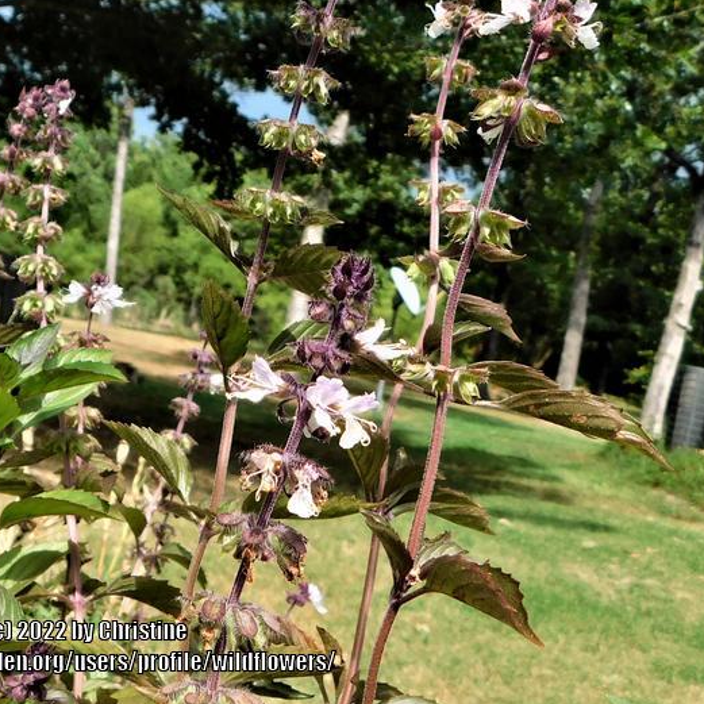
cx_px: 74
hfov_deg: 39.8
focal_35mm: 39
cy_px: 220
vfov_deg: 42.1
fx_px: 897
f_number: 3
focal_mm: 4
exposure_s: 1/640
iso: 125
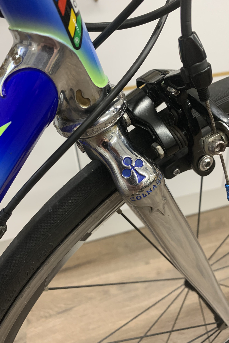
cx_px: 124
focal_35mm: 28
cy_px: 175
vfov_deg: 65.5
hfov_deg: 46.4
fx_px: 267
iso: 160
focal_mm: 4.25
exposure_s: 1/50
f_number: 1.8
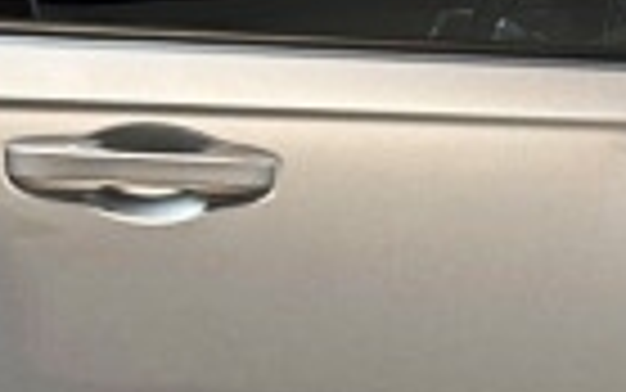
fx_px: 3192
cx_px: 23
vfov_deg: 6.8
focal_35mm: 187
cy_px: 712
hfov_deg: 11.1
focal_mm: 6.86
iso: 250
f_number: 1.78
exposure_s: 1/60
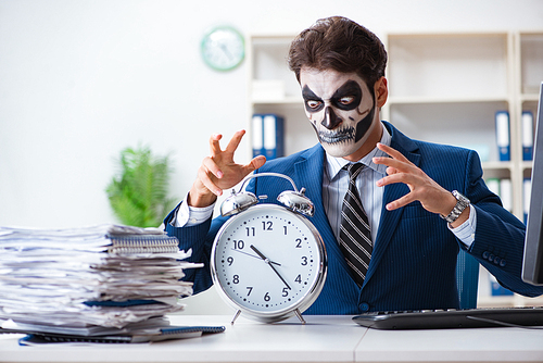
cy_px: 182
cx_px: 272
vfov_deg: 13.1
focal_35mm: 105
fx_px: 1585
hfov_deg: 19.4
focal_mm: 105
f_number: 5.6
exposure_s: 1/100
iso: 200
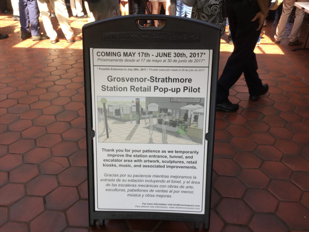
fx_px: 277
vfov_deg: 45.4
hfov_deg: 58.4
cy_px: 116
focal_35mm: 31
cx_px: 154
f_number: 2.4
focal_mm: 3.3
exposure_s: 1/120
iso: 32
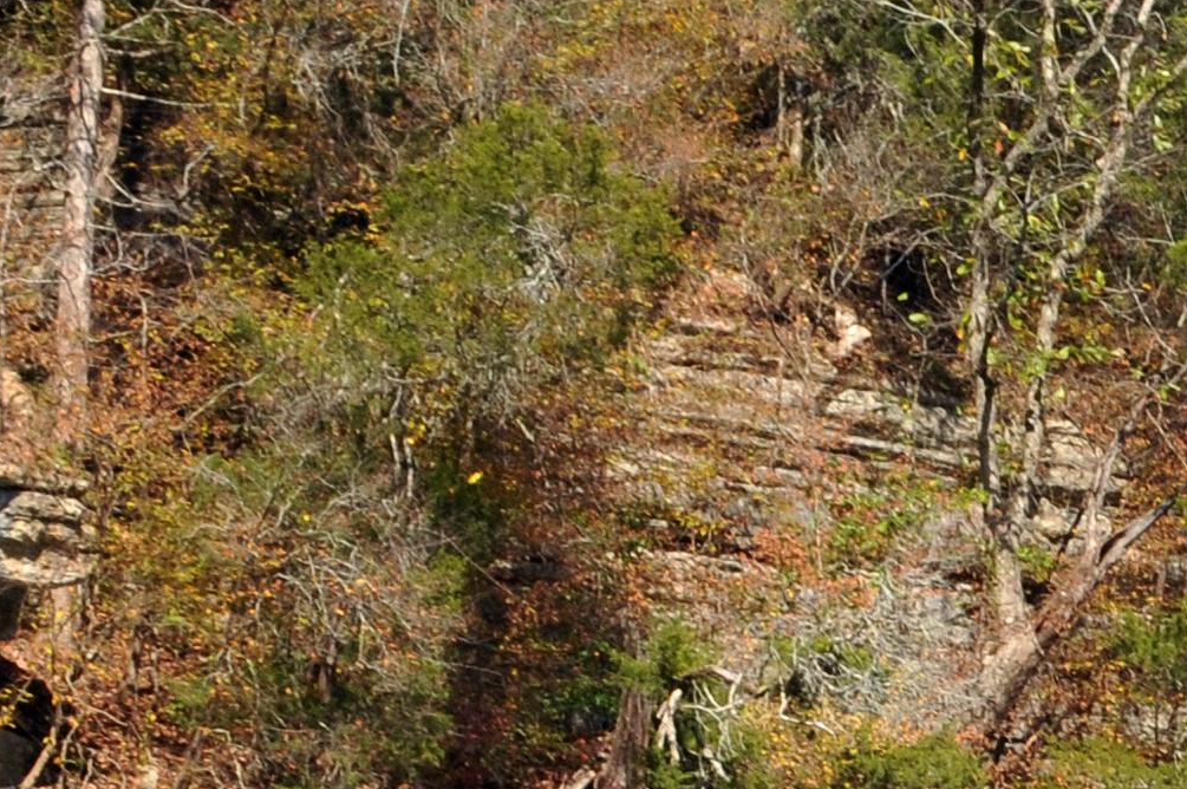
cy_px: 1298
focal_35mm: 147
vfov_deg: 9.0
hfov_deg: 13.1
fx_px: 4846
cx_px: 1825
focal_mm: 23
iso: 400
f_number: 13
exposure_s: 1/250
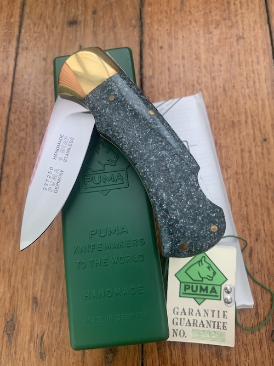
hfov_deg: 53.0
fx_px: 274
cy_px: 183
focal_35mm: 26
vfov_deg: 67.3
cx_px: 137
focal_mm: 4.25
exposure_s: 1/75
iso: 100
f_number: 1.8
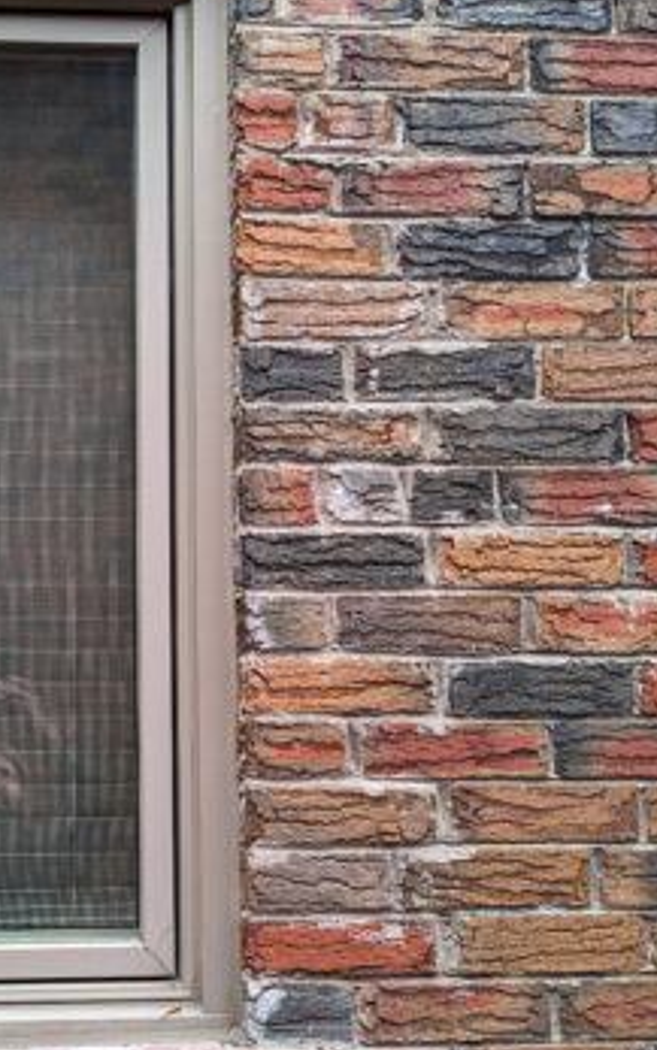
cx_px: 54
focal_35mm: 39
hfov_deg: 31.1
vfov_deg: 50.3
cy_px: 564
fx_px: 1117
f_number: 1.85
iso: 357
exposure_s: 1/629
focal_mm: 6.81
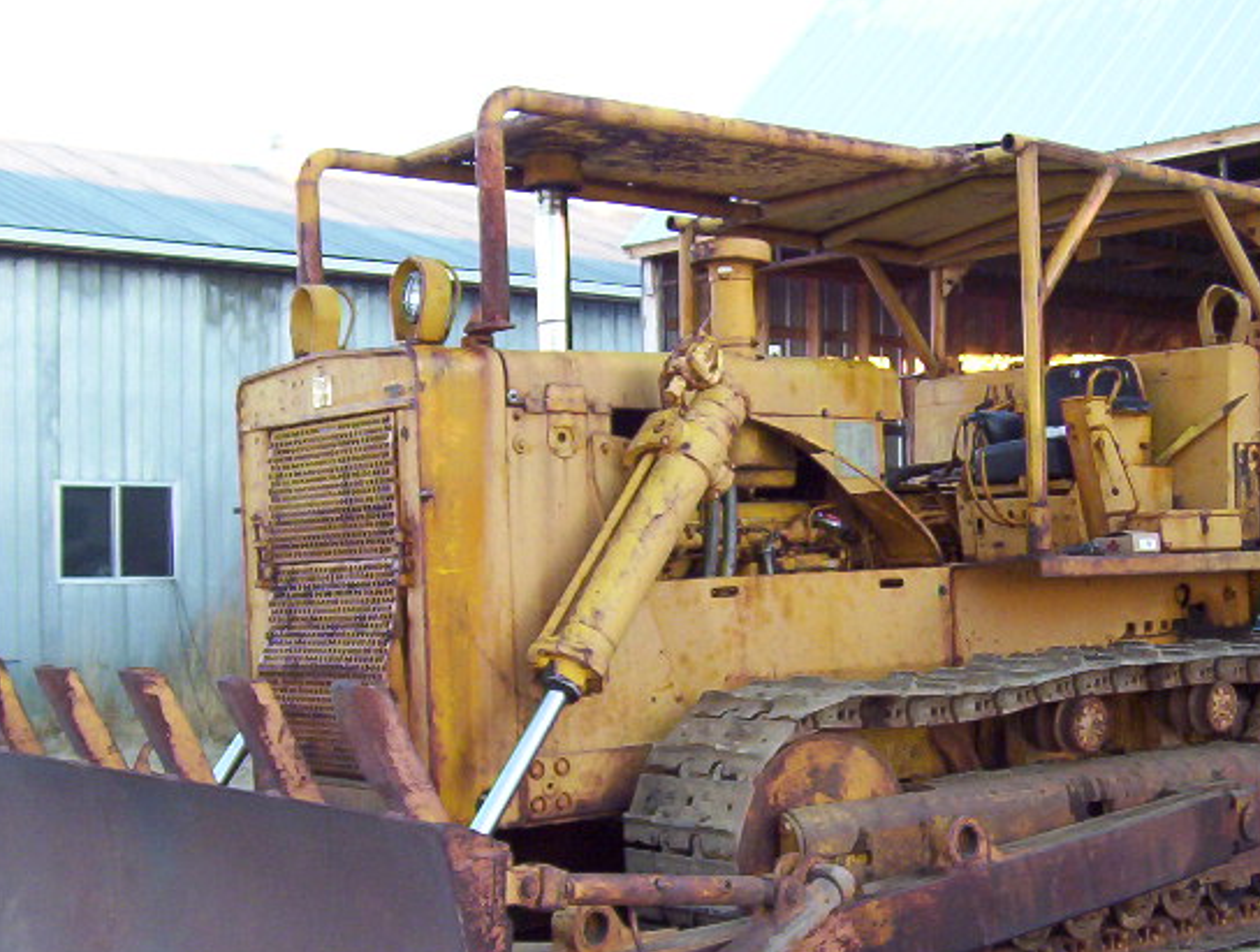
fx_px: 1971
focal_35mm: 54
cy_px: 602
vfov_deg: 27.1
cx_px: 713
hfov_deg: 35.4
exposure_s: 1/58.5
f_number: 2.76
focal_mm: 5.54
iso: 100
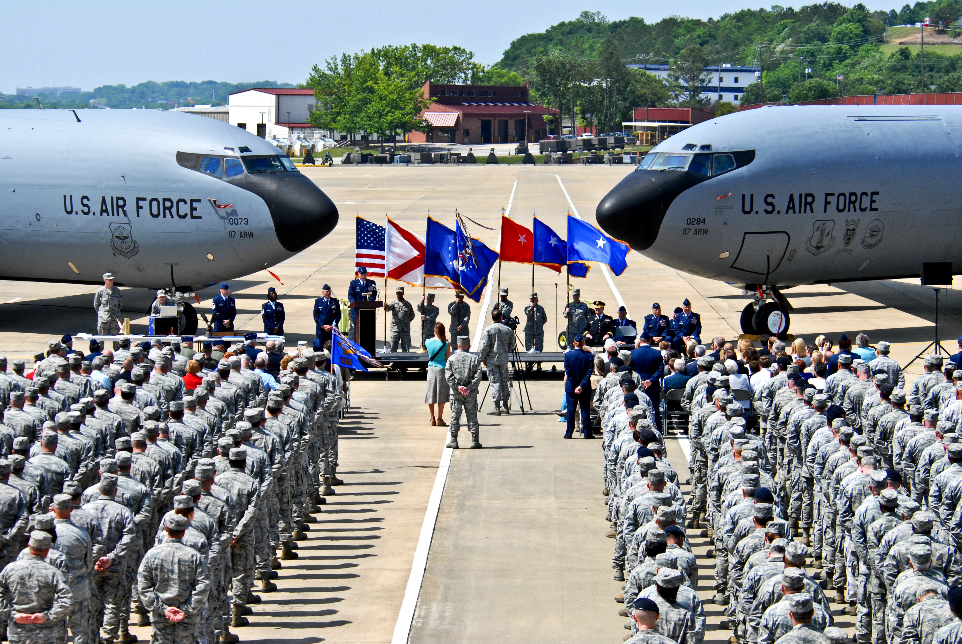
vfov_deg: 11.5
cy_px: 322
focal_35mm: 120
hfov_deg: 17.0
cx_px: 481
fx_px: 3210
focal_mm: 80
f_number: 6.3
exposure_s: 1/2000
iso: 400
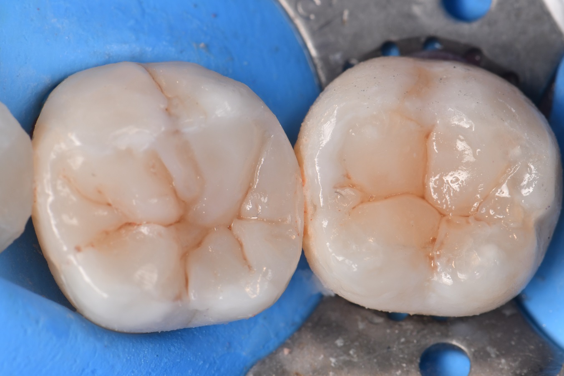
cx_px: 282
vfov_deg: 8.7
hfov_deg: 13.1
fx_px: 2458
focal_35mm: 157
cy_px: 188
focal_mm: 105
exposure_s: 1/160
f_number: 32
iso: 200
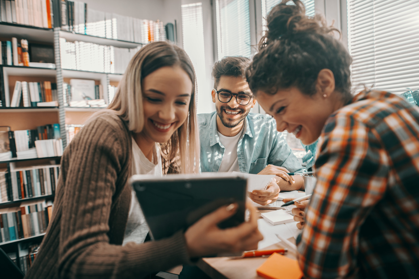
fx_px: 233
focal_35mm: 20
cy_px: 140
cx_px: 210
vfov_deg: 62.0
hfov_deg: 84.0
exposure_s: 1/400
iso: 320
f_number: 2
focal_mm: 20
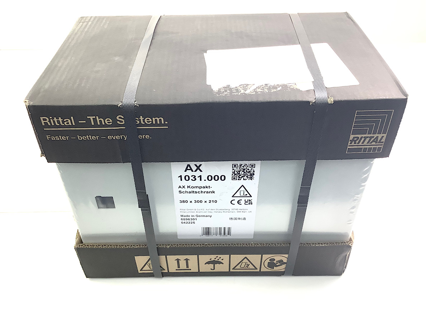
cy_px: 160
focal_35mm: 31
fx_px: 382
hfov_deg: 58.3
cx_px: 213
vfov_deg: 45.4
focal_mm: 3.3
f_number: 2.4
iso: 100
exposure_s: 1/50
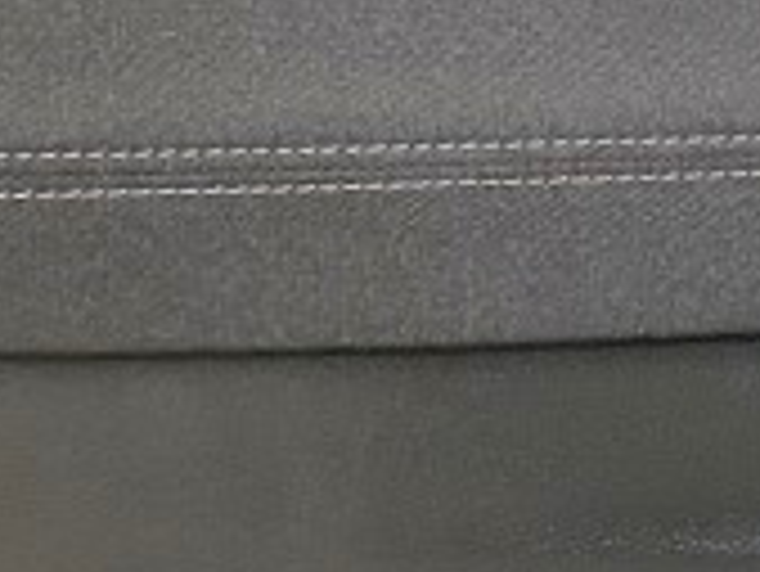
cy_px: -383
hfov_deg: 12.9
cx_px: 1115
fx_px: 3186
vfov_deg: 9.8
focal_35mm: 145
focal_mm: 6.86
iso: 640
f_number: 1.78
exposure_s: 1/60
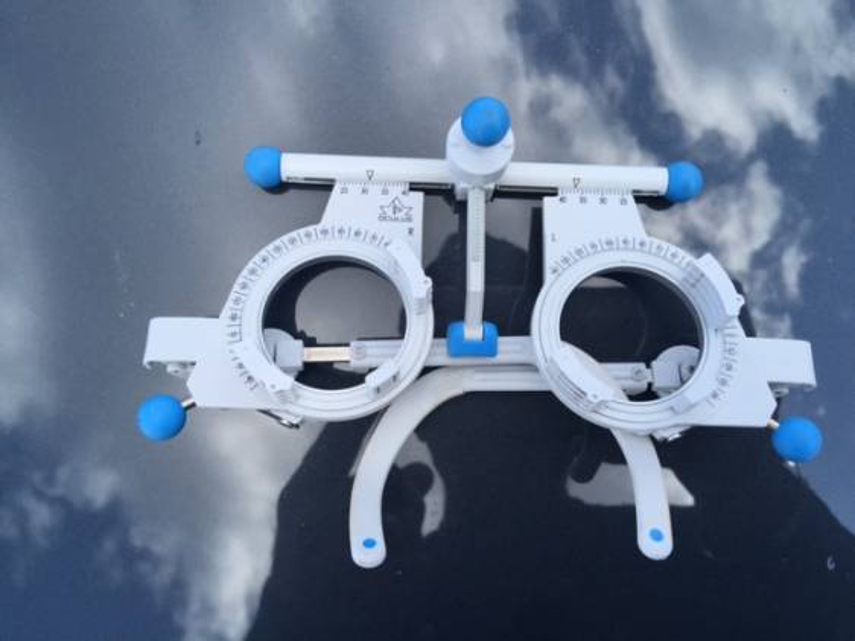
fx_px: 716
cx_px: 428
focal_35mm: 29
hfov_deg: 61.7
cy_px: 320
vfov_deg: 48.2
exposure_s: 1/775
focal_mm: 4.15
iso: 32
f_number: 2.2
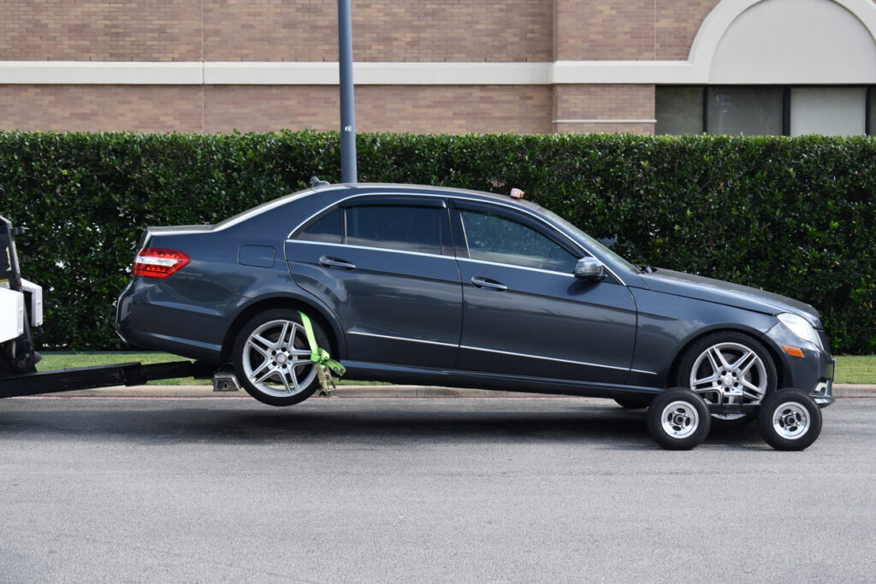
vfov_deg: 16.6
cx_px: 438
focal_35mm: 82
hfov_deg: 24.6
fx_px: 2008
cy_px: 292
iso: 200
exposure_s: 1/250
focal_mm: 55
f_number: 5.6
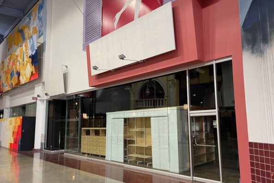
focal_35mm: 28
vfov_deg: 46.4
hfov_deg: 65.5
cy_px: 100
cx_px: 140
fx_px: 213
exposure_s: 1/60
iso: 200
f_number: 1.6
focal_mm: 5.1
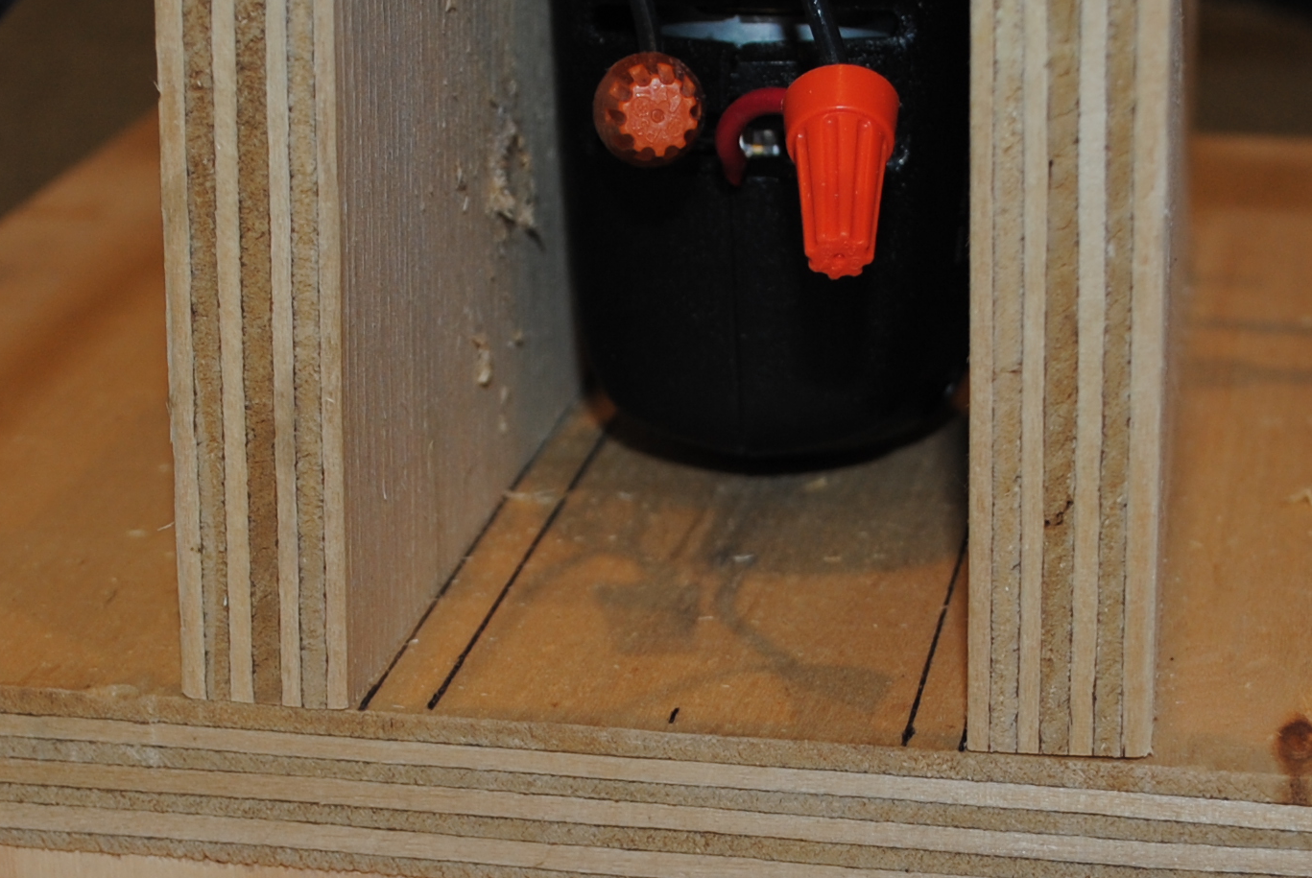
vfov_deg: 13.3
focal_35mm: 102
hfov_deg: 20.0
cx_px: 558
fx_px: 3722
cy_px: 793
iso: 100
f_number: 4
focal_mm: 24
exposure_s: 1/60
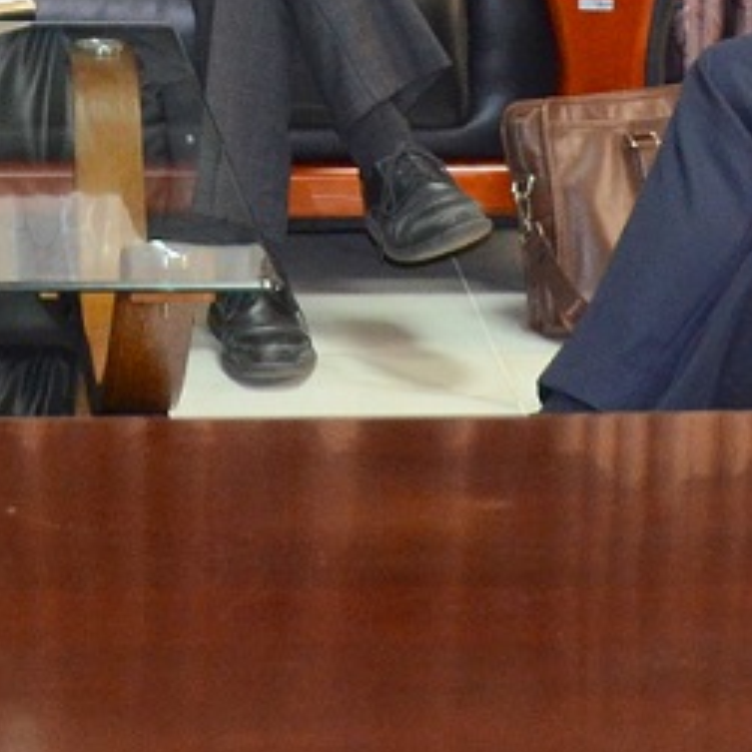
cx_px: 0
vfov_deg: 11.2
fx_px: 3711
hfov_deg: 11.5
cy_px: -312
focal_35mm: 151
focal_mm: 18
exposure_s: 1/60
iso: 800
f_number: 3.5
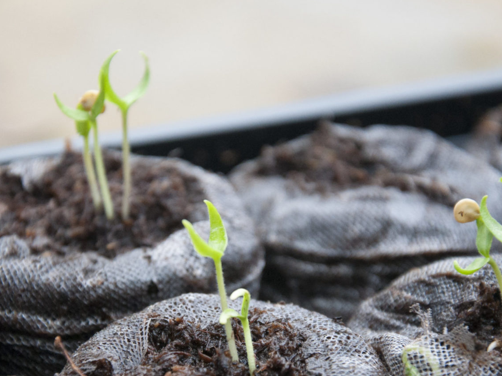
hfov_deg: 7.8
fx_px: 3697
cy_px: 267
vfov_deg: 5.8
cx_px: 222
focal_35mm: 255
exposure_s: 1/1000
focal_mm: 98
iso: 1600
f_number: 5.6
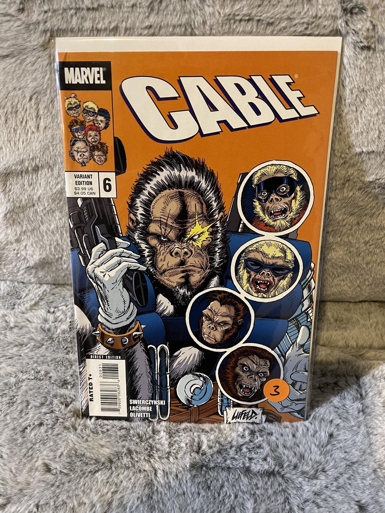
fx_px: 386
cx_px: 192
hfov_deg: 53.1
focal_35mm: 26
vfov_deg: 67.3
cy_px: 256
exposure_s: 1/40
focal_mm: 5.1
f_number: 1.6
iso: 400
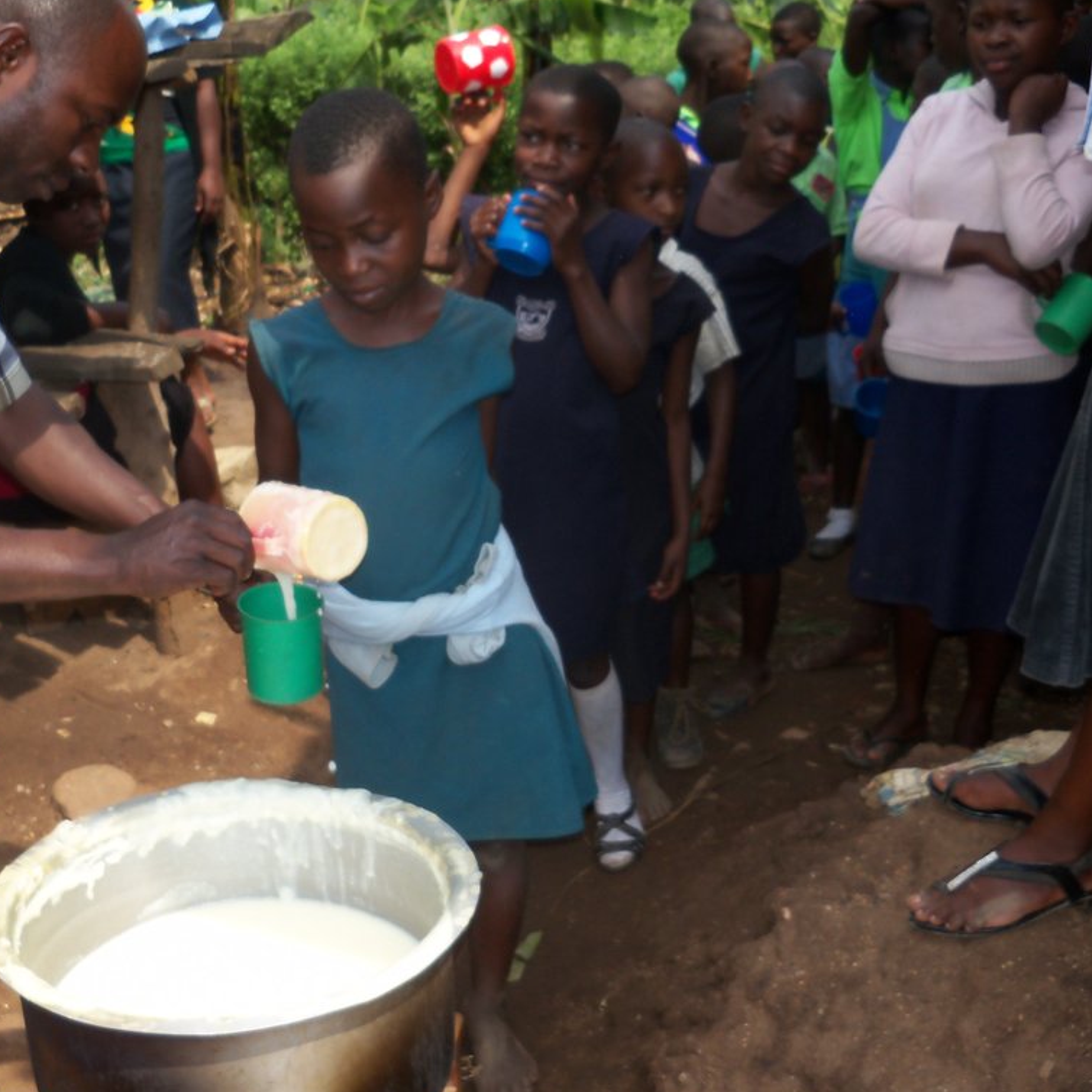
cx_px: 469
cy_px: 550
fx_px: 1499
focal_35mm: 42
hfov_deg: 39.9
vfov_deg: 40.0
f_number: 3.5
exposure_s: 1/400
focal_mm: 6.2
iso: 64
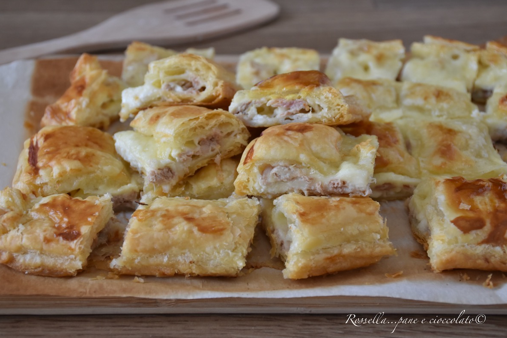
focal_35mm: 73
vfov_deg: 18.7
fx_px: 1028
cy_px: 169
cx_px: 255
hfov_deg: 27.7
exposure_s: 1/80
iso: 800
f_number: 7.1
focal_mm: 48
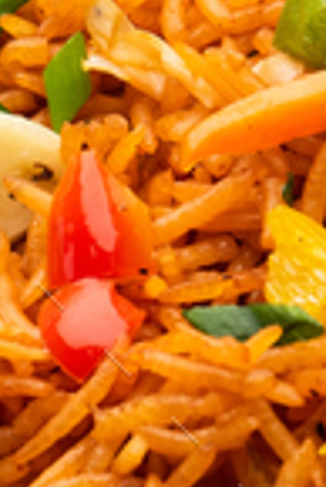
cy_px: 605
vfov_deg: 5.6
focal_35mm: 365
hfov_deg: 3.8
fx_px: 4946
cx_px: -134
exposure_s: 1/125
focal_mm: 60
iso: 100
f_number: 8
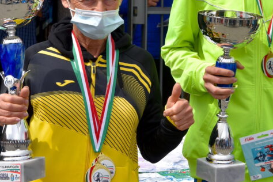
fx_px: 819
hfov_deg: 18.8
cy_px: 20
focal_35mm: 108
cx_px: 191
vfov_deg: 12.6
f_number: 10
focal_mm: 50
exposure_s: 1/400
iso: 200
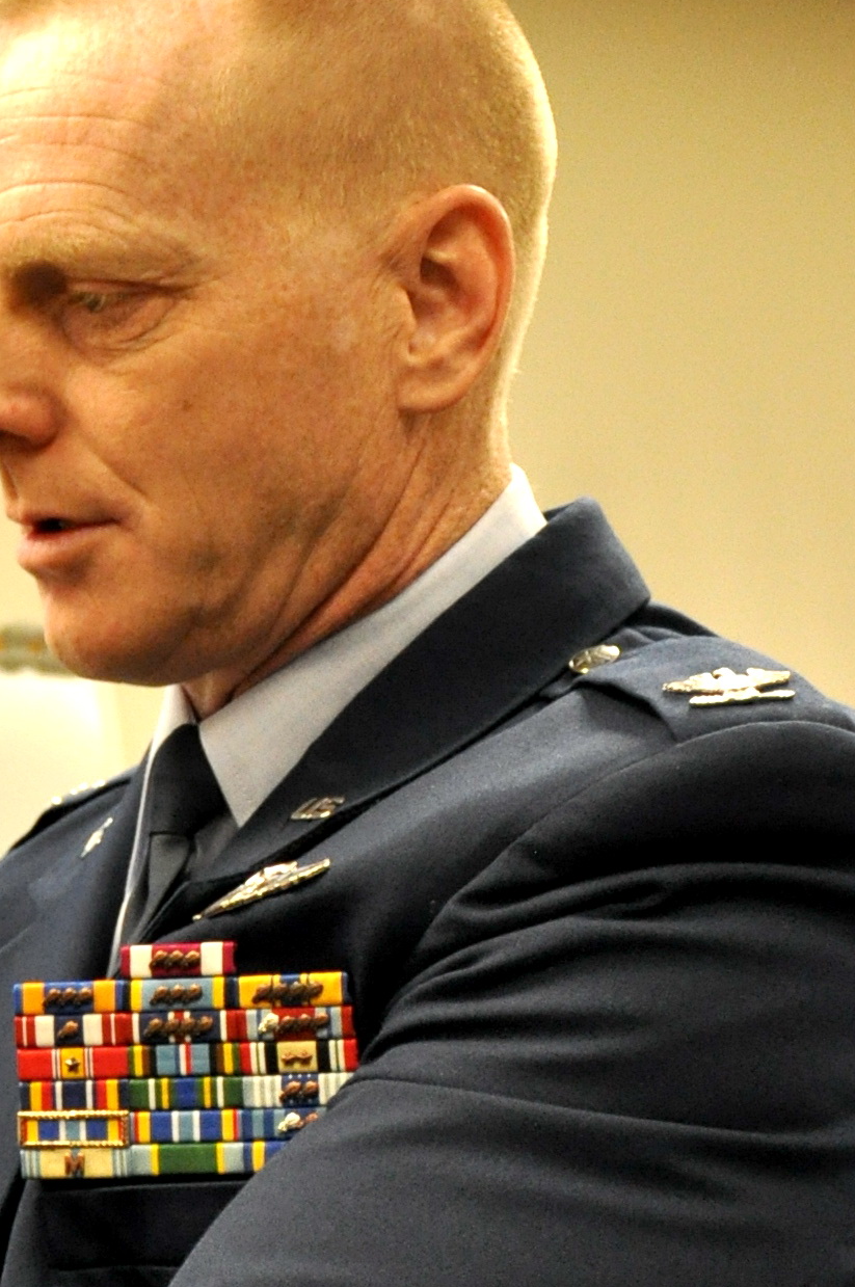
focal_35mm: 135
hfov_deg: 10.0
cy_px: 1374
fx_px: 4821
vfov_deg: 14.9
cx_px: -208
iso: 800
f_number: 4
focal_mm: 26
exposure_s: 1/60
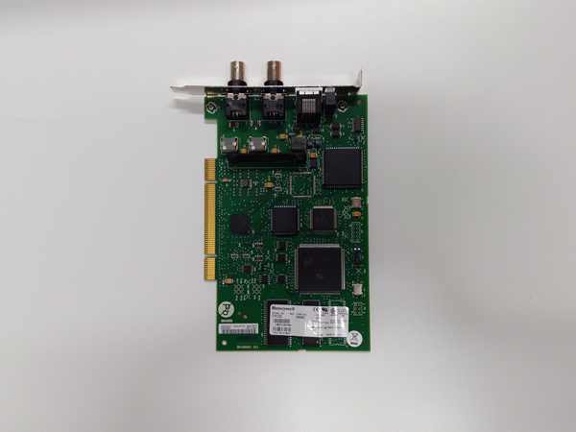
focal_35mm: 27
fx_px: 449
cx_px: 288
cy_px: 216
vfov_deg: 51.4
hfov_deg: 65.3
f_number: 2
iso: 152
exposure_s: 1/33
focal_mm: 3.79
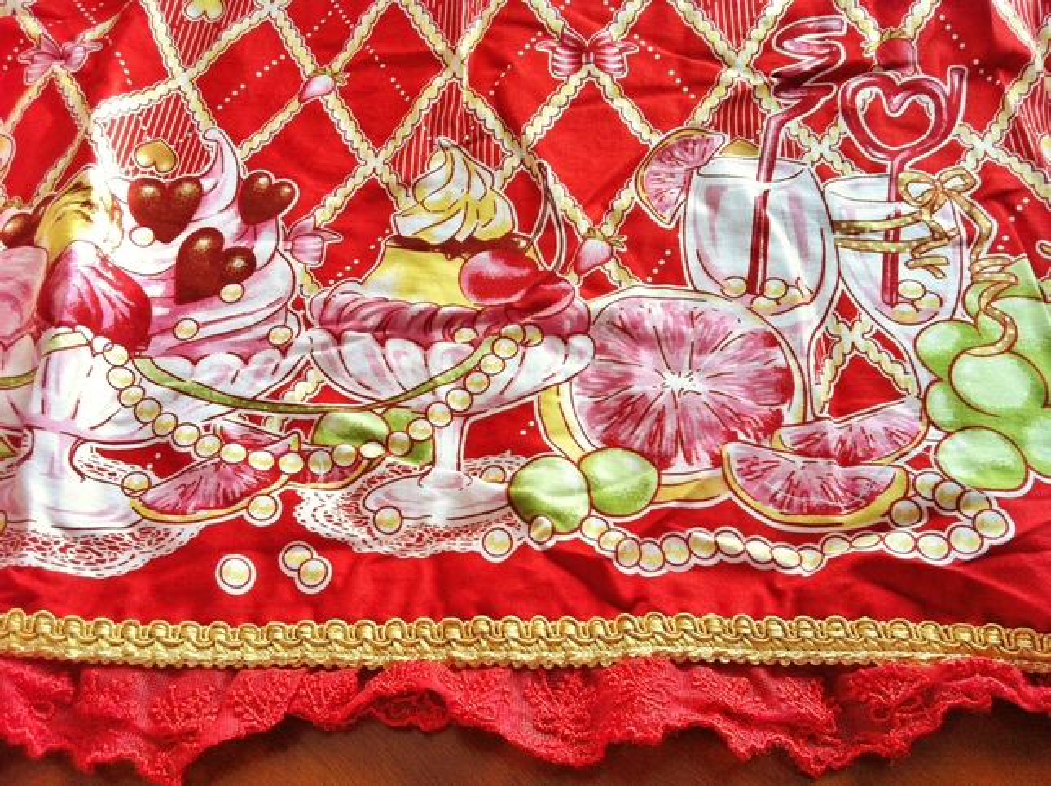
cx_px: 526
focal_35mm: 35
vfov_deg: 40.6
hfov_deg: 52.7
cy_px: 393
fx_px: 1061
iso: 80
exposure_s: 1/60
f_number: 2.8
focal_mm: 3.85
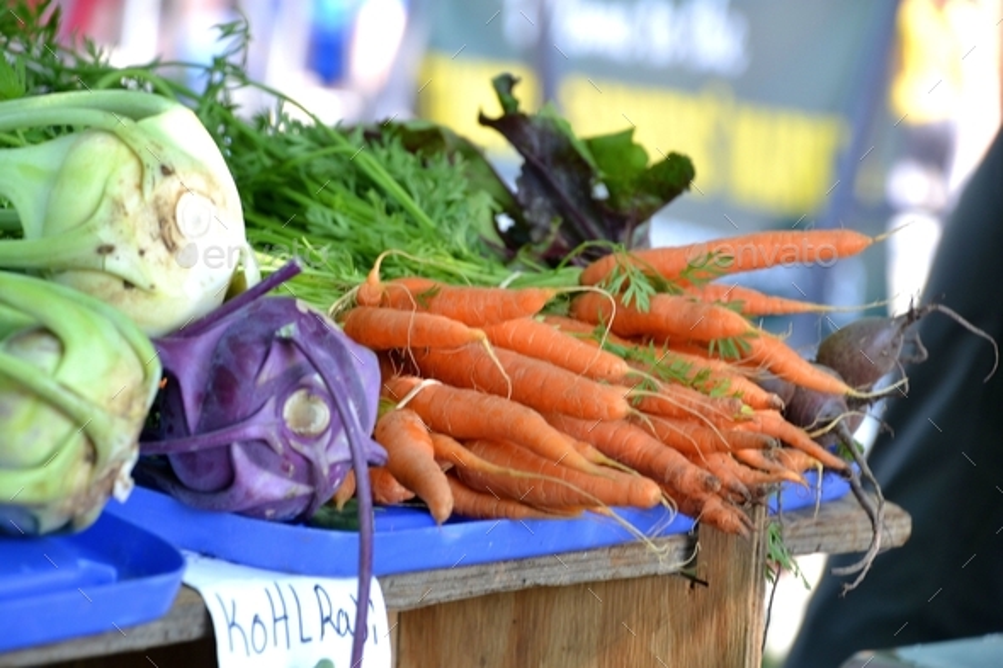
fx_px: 4846
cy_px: 334
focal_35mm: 174
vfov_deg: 7.9
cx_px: 502
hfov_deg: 11.8
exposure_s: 1/50
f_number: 5.6
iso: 200
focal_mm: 116
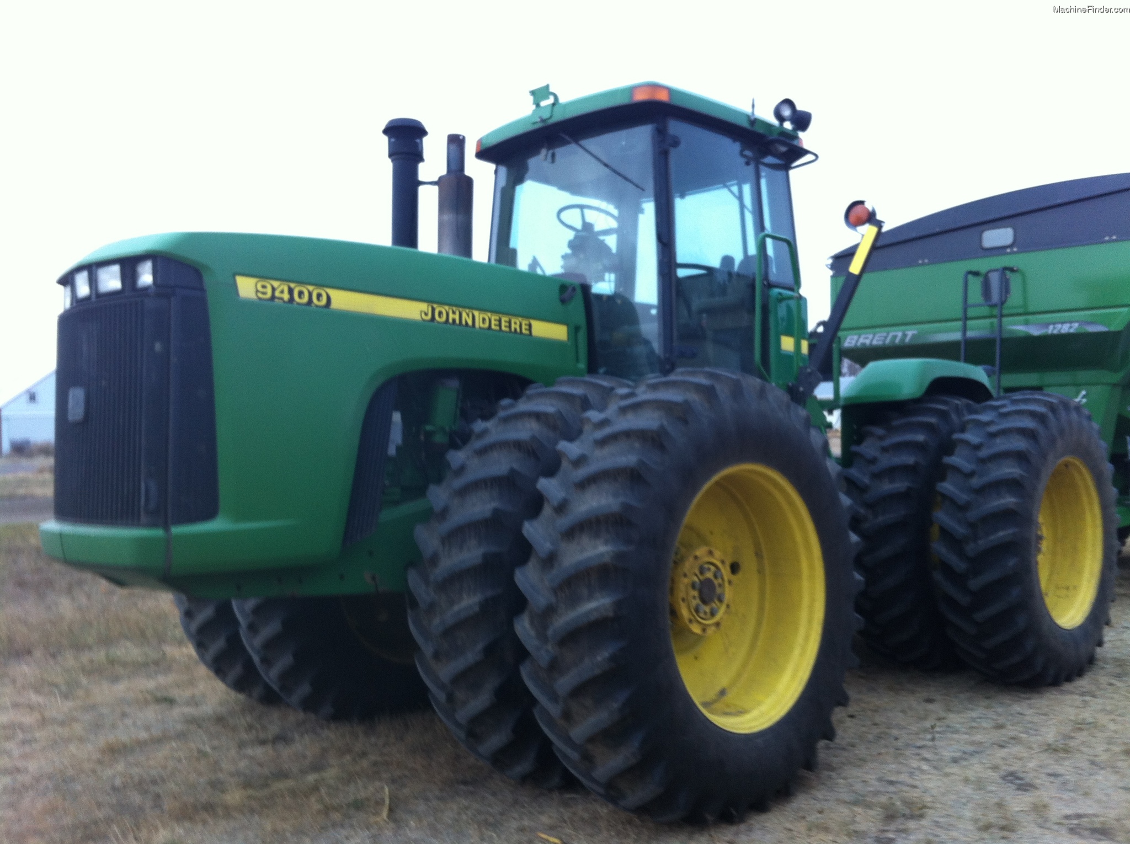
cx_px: 565
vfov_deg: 40.6
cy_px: 422
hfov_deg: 52.7
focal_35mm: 35
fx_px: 1141
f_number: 2.8
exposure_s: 1/30
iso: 80
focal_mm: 3.85
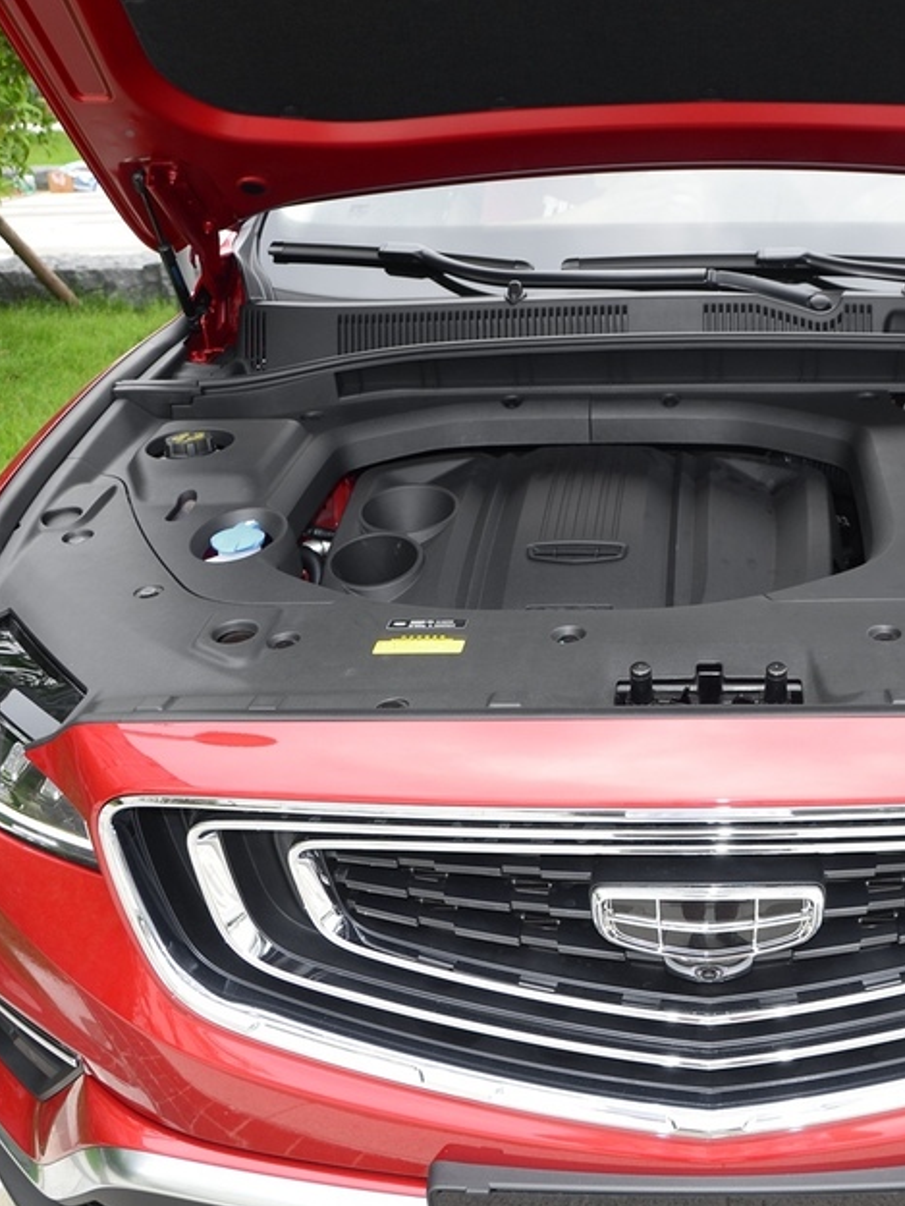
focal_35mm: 77
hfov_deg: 19.0
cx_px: 749
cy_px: 607
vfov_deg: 25.4
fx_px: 2674
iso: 200
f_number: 6.3
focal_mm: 35
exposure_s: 1/80
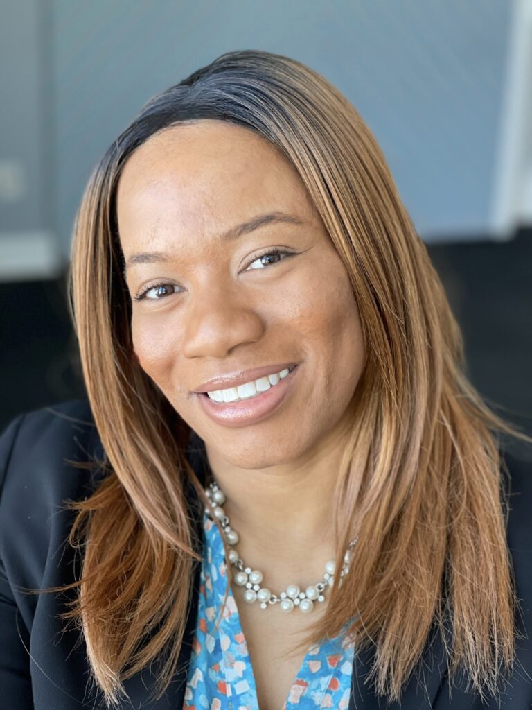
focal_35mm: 64
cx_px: 266
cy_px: 355
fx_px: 1311
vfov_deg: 30.3
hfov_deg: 22.9
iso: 100
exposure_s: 1/120
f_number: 2.2
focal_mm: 7.5
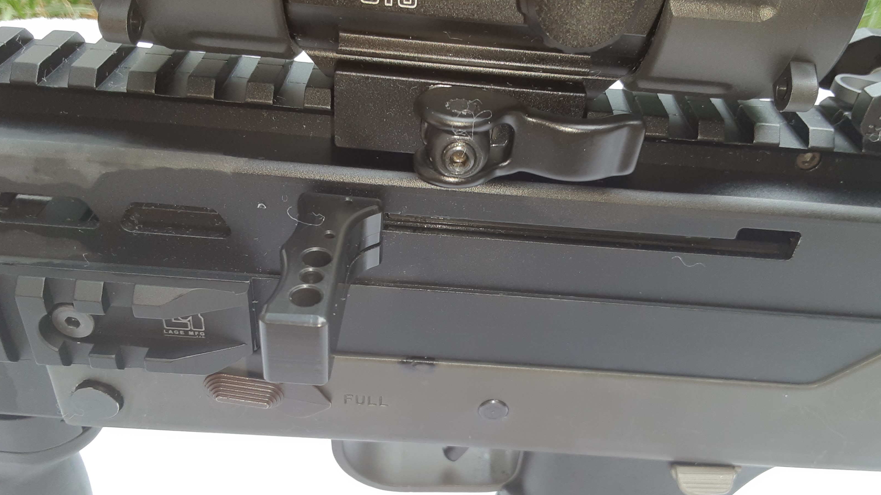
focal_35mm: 30
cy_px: 260
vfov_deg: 38.9
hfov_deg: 64.3
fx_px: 701
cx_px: 438
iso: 50
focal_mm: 2.91
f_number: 1.9
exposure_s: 1/120
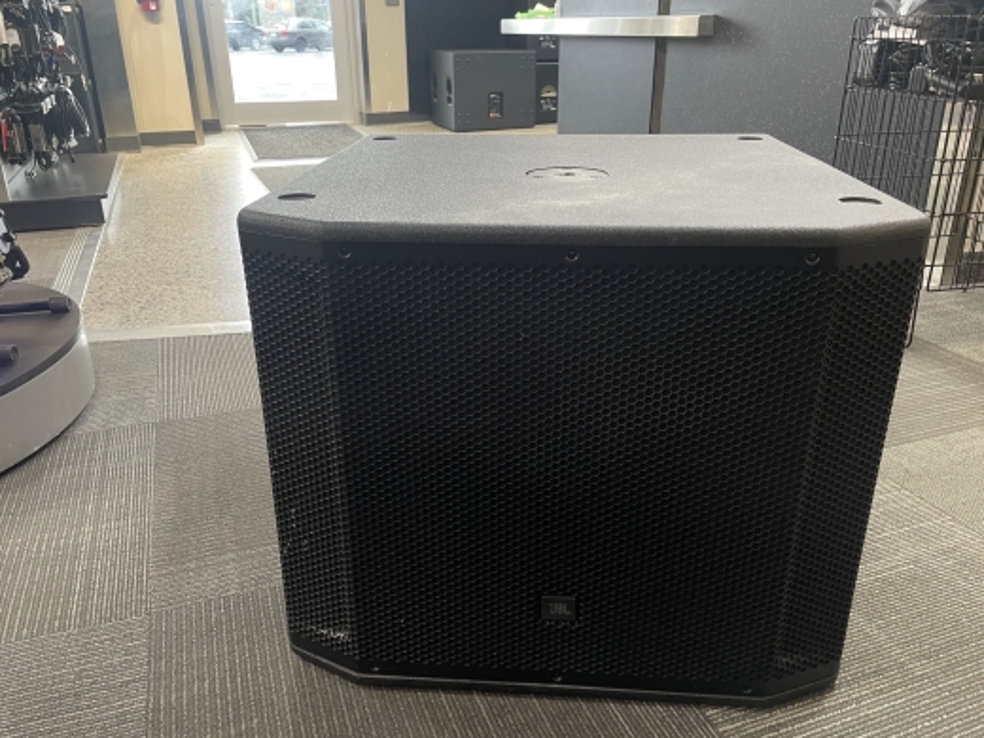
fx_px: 739
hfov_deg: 67.3
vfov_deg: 53.1
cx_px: 492
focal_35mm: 26
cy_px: 369
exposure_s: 1/60
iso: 160
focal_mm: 4.2
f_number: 1.6
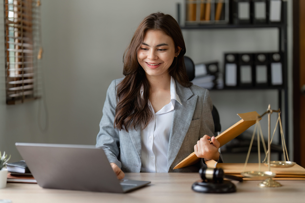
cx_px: 152
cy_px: 102
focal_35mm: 85
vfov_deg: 16.1
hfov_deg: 23.9
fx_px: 720
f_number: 1.4
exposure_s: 1/800
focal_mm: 85
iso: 125
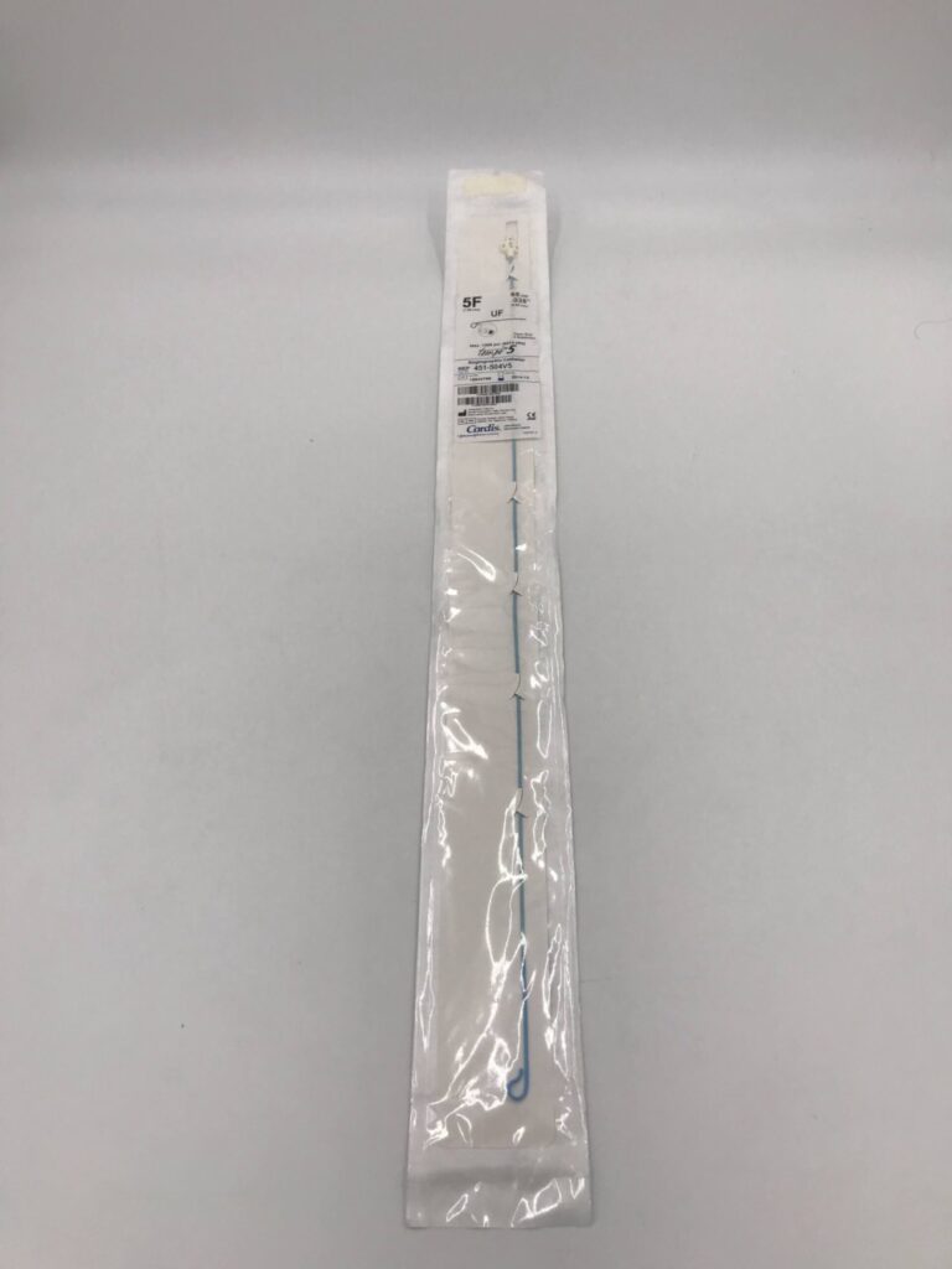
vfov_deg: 63.4
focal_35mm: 28
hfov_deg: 49.7
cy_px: 634
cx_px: 476
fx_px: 1027
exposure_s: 1/338
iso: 20
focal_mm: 3.99
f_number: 1.8
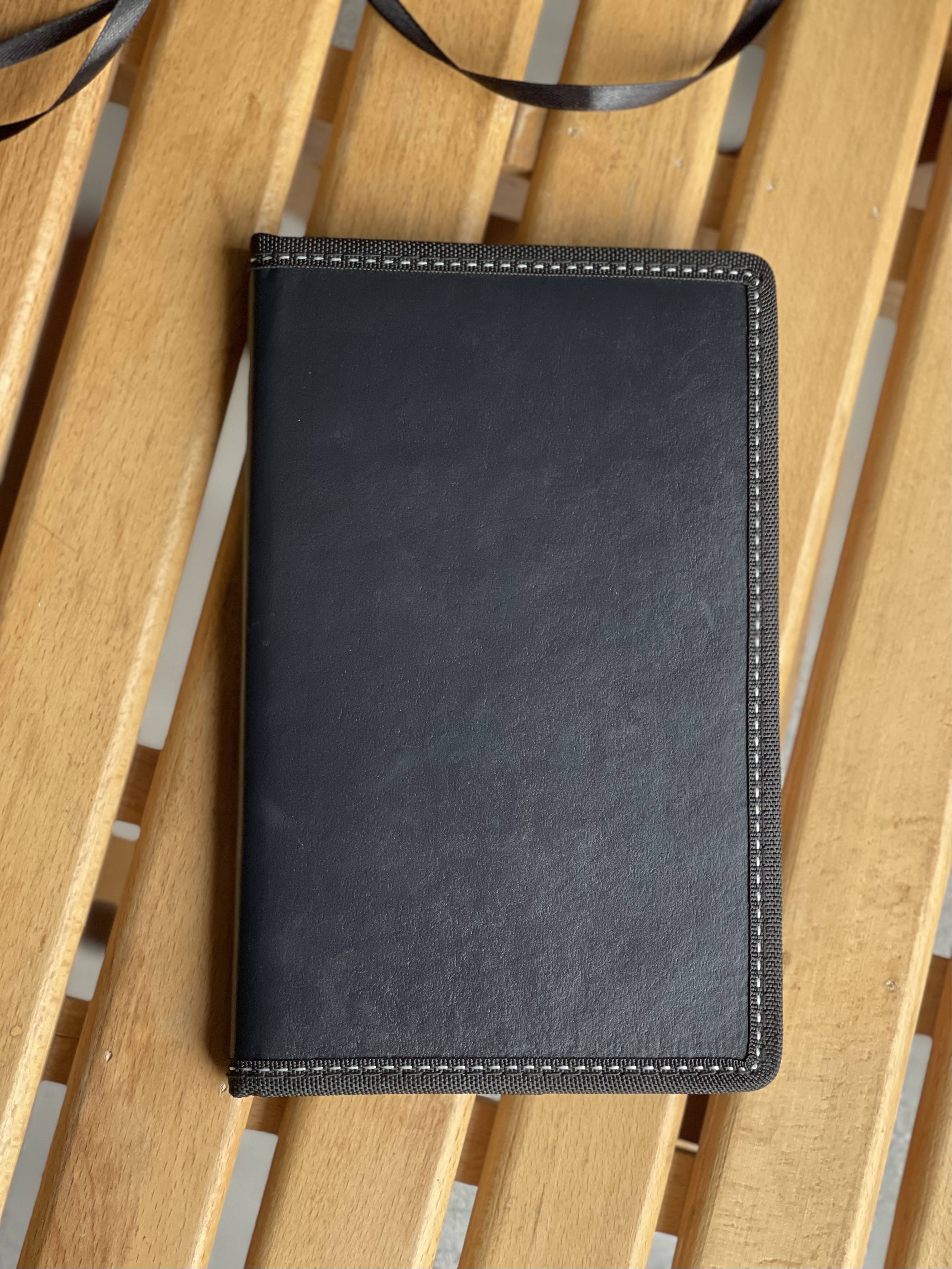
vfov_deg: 30.3
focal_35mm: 64
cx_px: 476
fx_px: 2347
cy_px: 634
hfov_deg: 22.9
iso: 160
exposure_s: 1/121
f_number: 2.2
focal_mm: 7.5
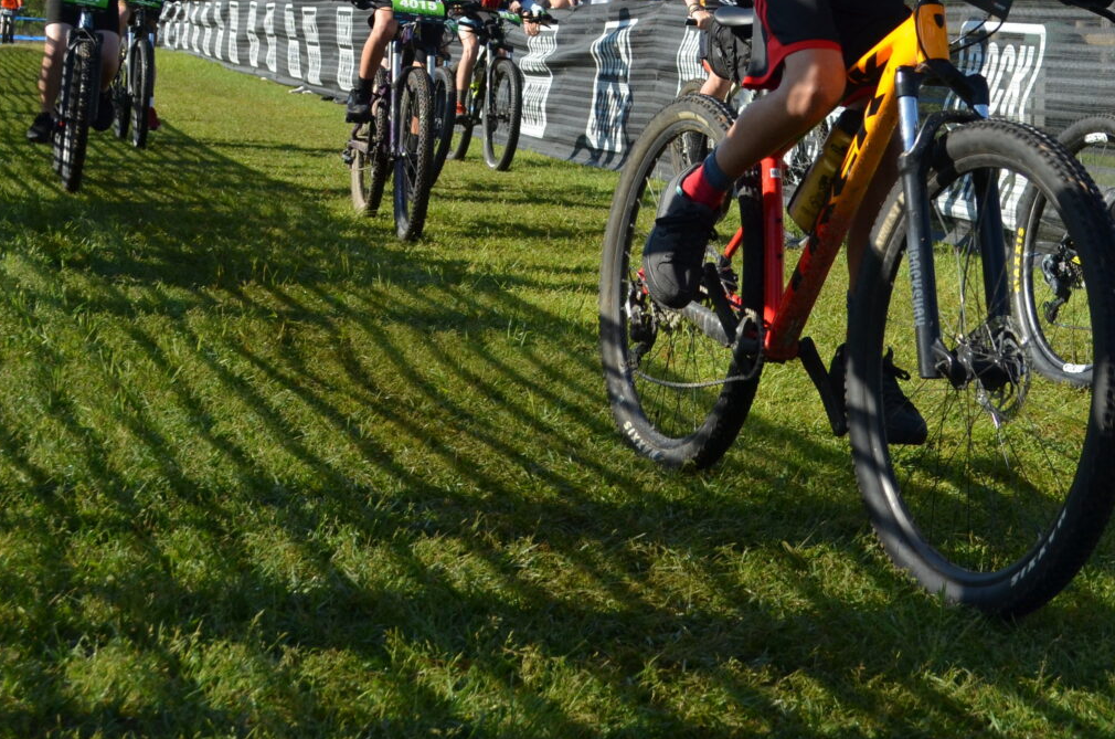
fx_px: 2256
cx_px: 744
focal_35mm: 73
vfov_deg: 18.2
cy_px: 49
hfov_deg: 27.6
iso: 400
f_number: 5.6
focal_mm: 24
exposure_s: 1/1600
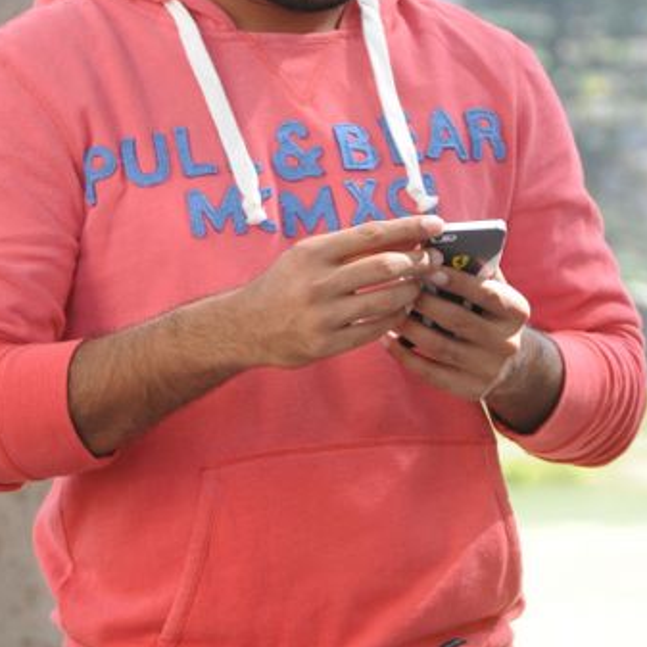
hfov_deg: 7.5
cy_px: 311
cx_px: 327
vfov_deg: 7.5
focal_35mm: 232
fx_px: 4906
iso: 500
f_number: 5.6
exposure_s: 1/125
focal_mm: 120
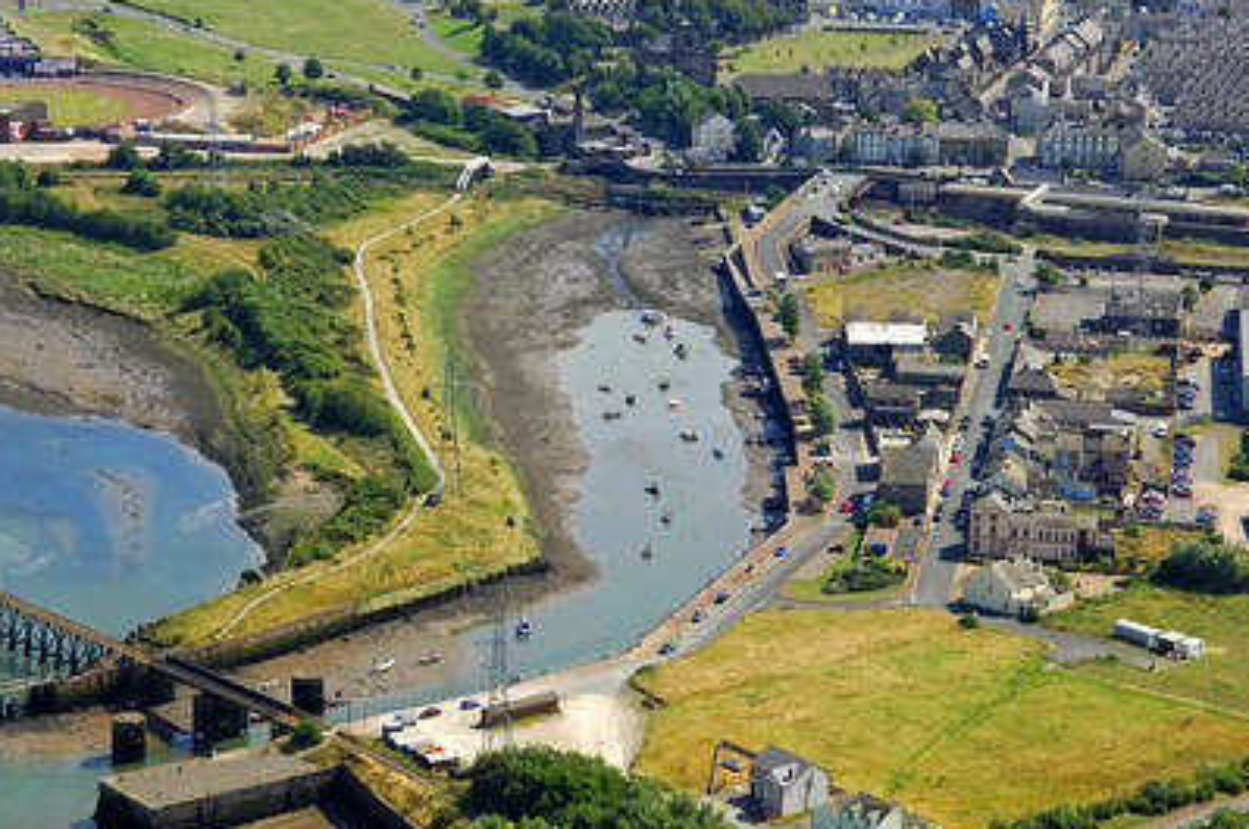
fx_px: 3831
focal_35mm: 111
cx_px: 601
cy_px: 410
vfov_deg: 12.4
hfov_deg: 18.5
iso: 400
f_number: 7.1
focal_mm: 65
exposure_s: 1/1000
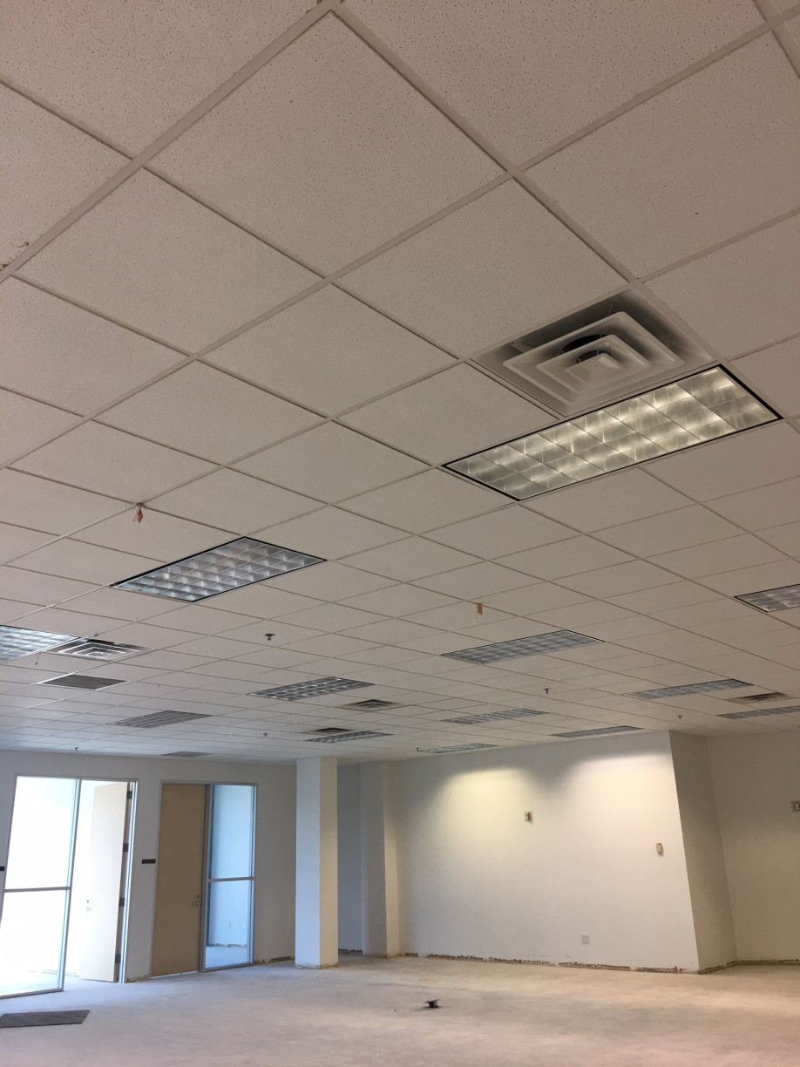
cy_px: 534
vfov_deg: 61.7
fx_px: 894
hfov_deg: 48.2
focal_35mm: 29
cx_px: 400
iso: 25
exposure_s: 1/40
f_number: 2.2
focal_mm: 4.15
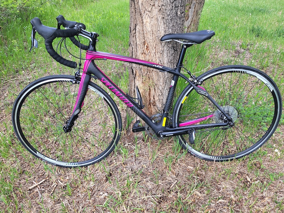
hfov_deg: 67.3
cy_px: 106
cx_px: 142
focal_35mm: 26
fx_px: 213
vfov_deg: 53.1
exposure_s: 1/180
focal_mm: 5.4
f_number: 1.8
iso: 40
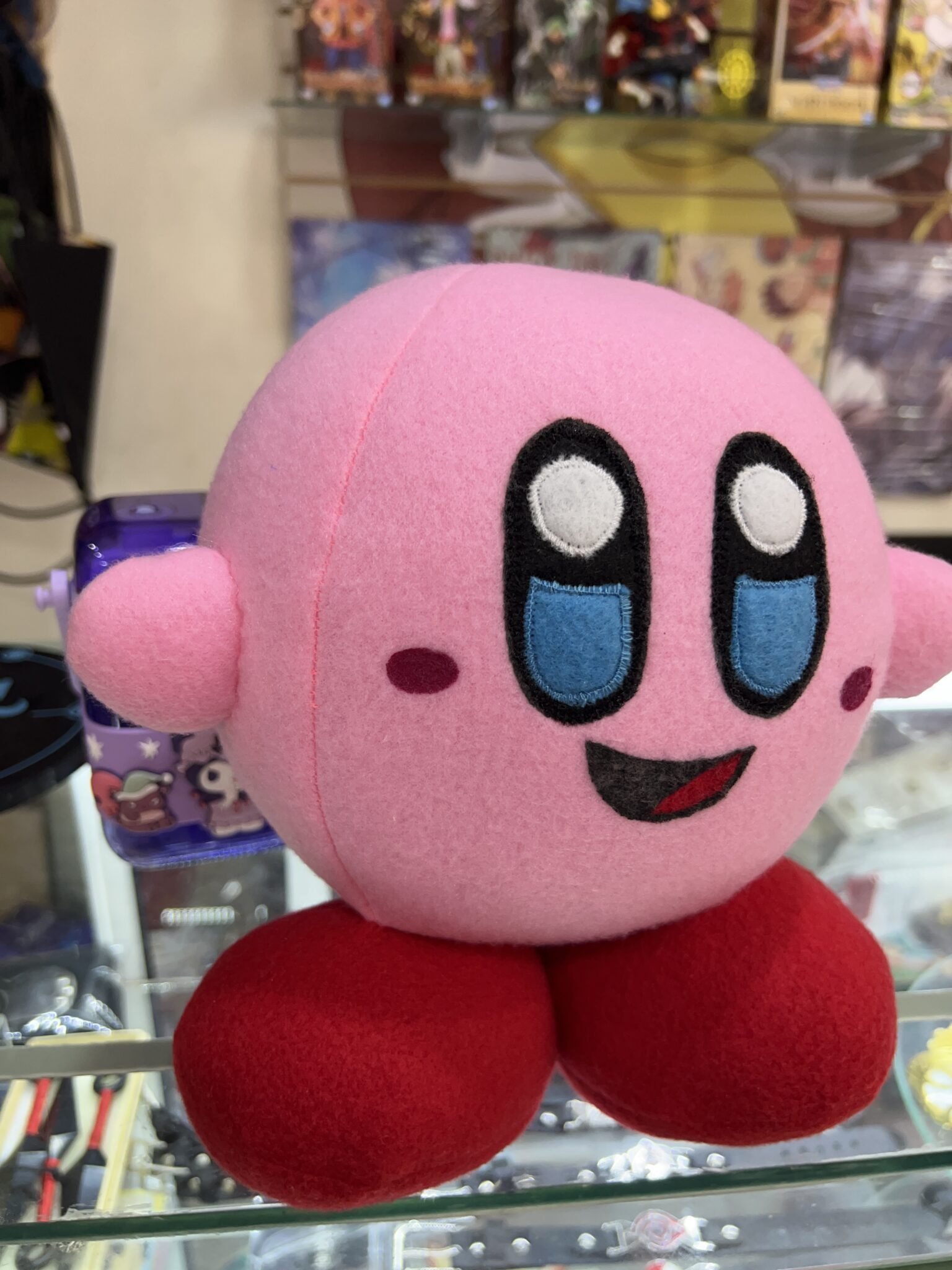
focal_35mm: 26
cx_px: 476
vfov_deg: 67.3
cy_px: 635
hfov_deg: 53.1
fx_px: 953
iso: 125
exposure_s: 1/60
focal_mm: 5.7
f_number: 1.5
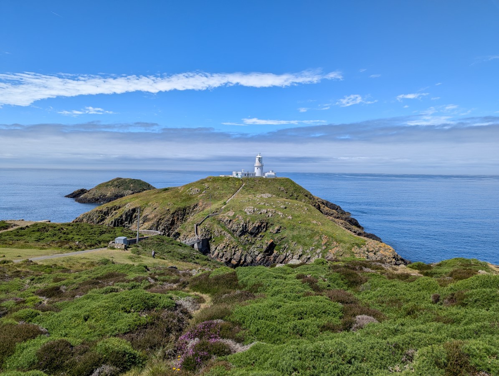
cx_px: 250
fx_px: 346
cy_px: 188
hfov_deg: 71.5
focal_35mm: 24
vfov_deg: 56.9
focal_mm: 6.81
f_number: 1.85
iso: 46
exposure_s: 1/3058
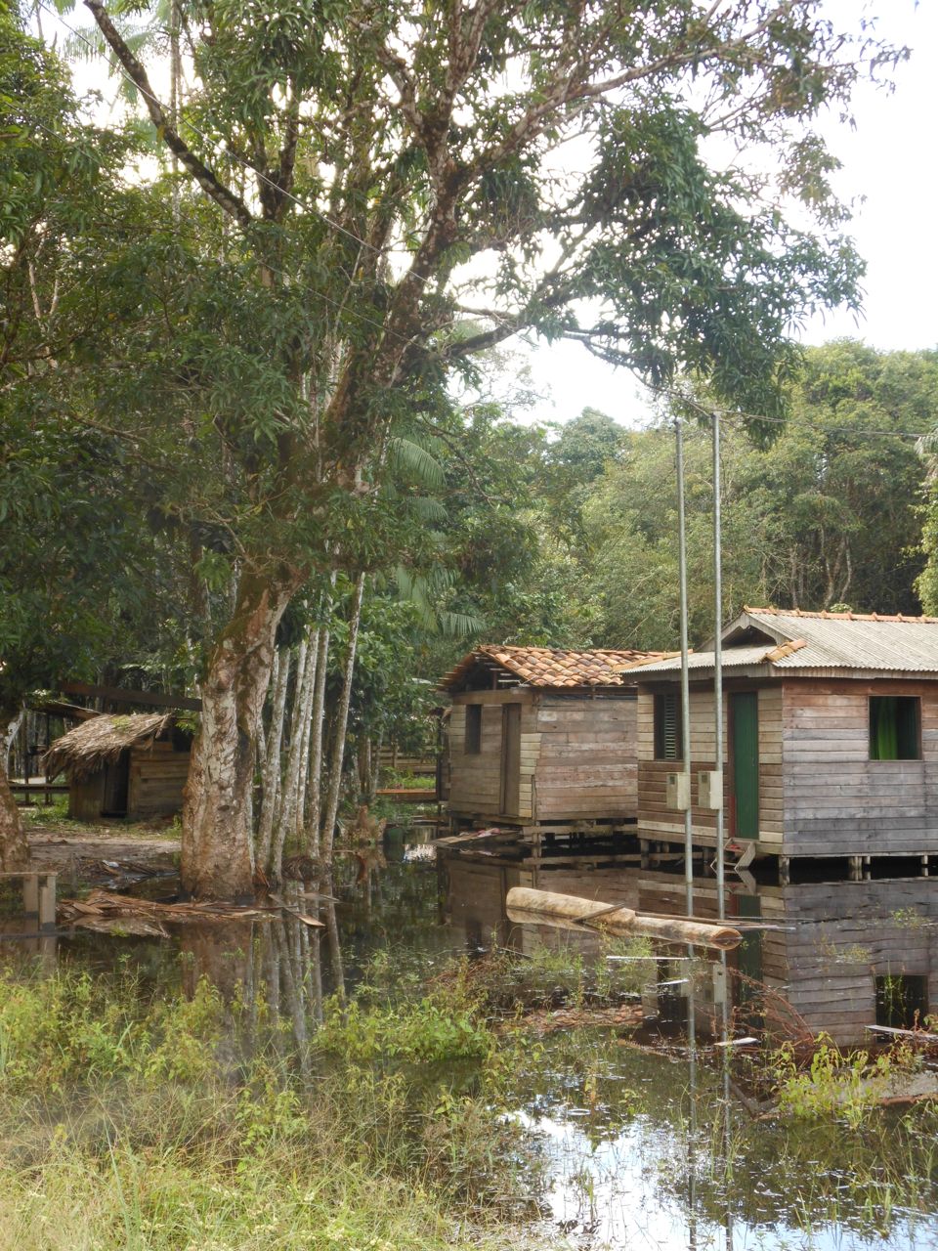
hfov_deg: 29.1
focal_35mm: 50
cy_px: 626
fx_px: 1806
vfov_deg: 38.2
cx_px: 469
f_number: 4
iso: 80
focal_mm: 8.9
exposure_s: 1/60
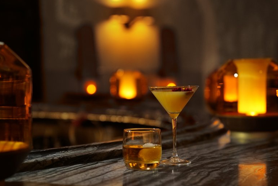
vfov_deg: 17.3
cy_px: 98
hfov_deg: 25.6
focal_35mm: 79
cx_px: 156
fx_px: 610
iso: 3200
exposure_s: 1/50
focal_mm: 70
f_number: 2.8
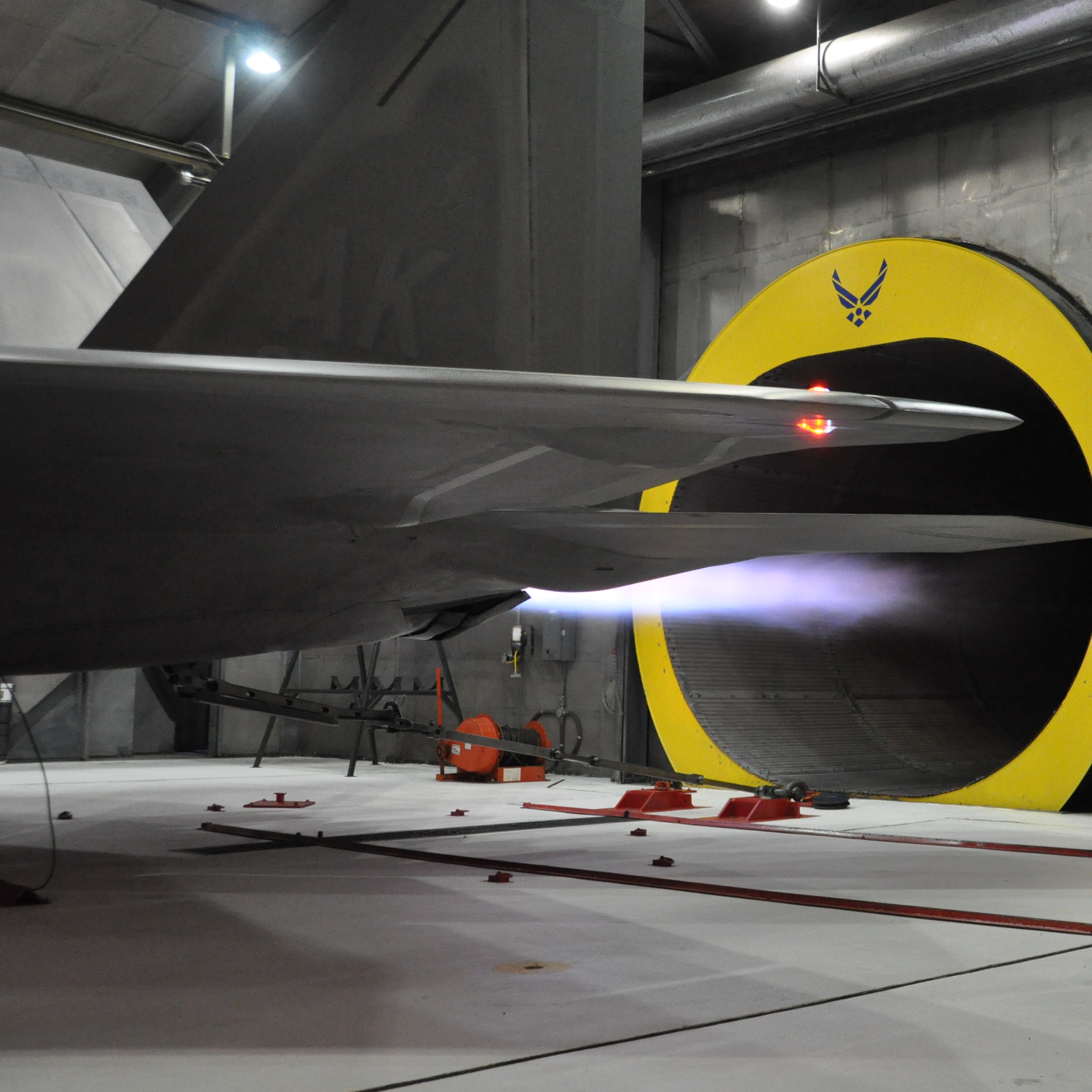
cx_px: 864
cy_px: 502
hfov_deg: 35.7
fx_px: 1642
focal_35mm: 46
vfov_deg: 36.8
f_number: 4
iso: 2000
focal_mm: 22
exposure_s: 1/160
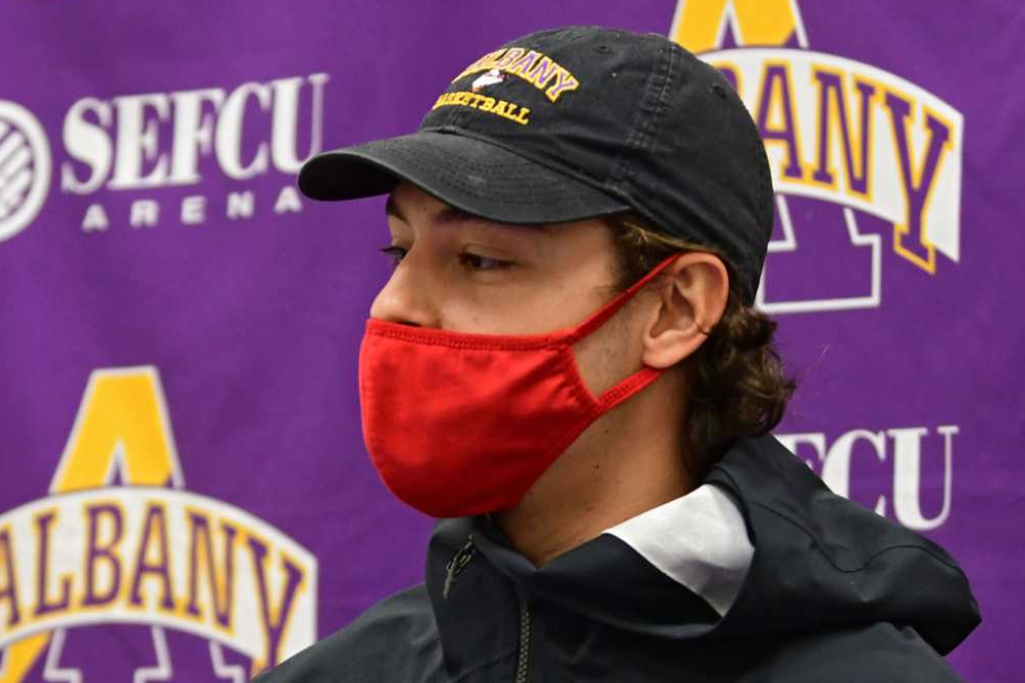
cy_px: 595
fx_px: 7203
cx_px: 294
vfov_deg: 5.4
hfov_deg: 8.1
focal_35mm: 253
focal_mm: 82
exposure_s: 1/100
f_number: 2.8
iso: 1600
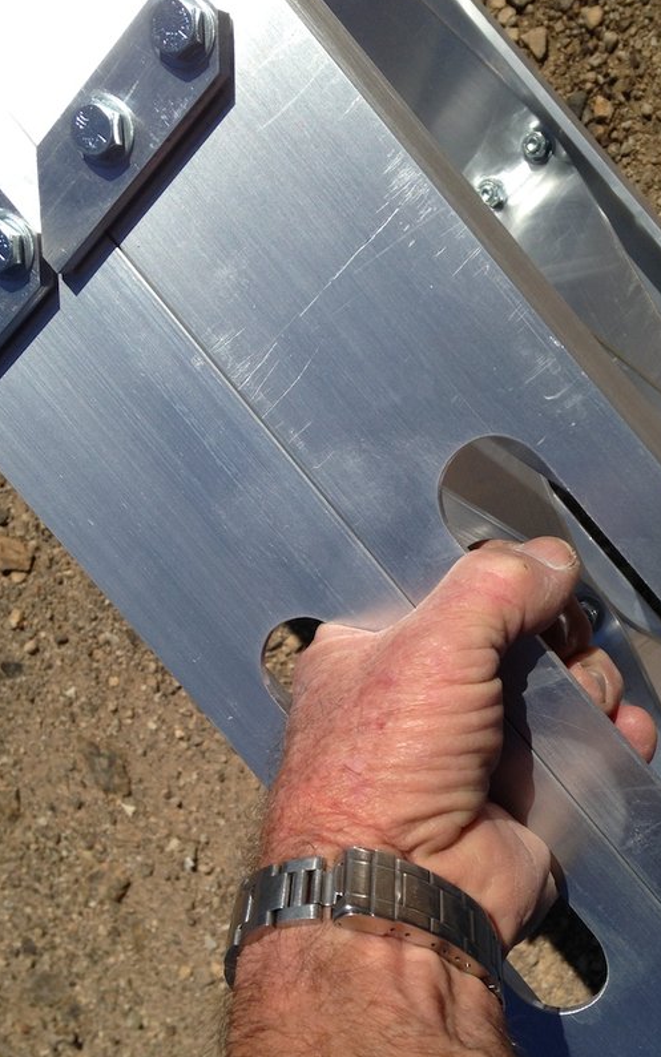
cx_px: 406
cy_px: 626
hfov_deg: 29.1
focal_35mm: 44
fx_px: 1268
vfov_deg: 45.1
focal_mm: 4.12
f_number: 2.4
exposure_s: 1/3012
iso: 50
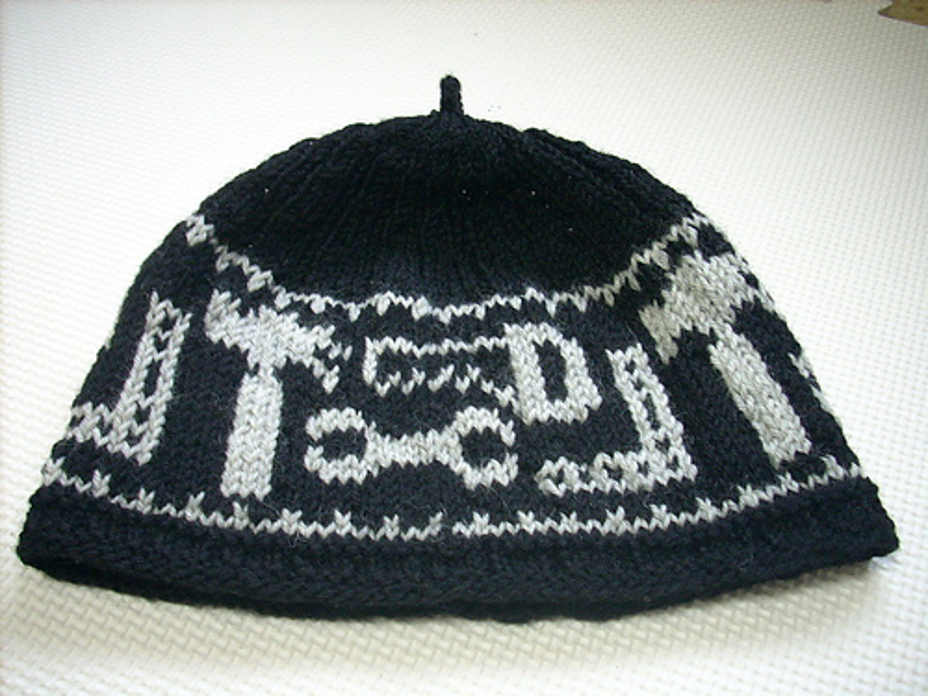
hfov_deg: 50.1
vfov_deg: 38.7
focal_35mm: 37
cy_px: 348
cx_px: 464
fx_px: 992
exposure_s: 1/8.4
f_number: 2.8
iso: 200
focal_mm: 6.2
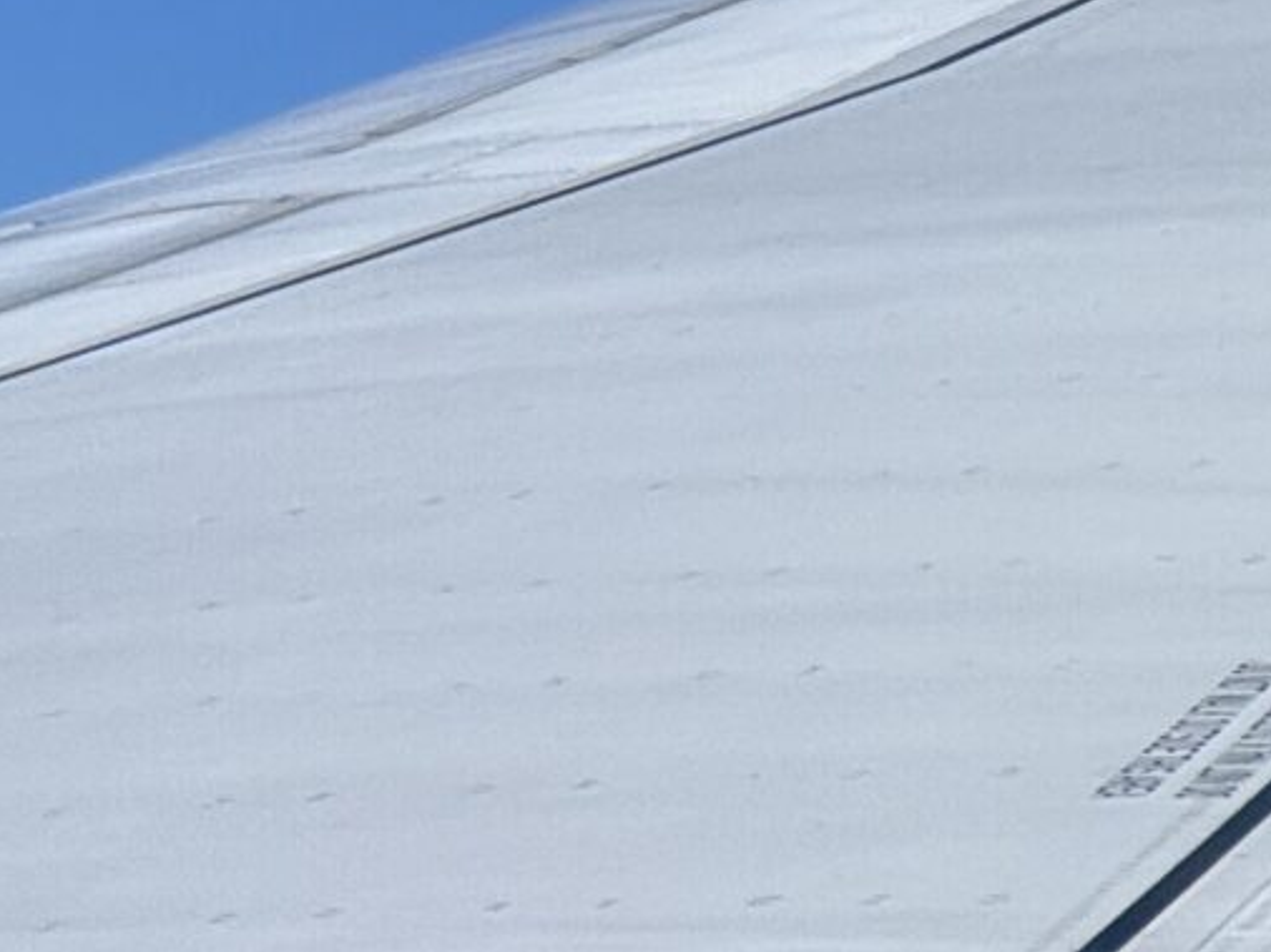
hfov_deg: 4.1
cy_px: -814
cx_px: 2165
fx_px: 17836
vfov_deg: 3.0
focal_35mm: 486
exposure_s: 1/2817
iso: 50
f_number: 2.8
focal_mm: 15.66
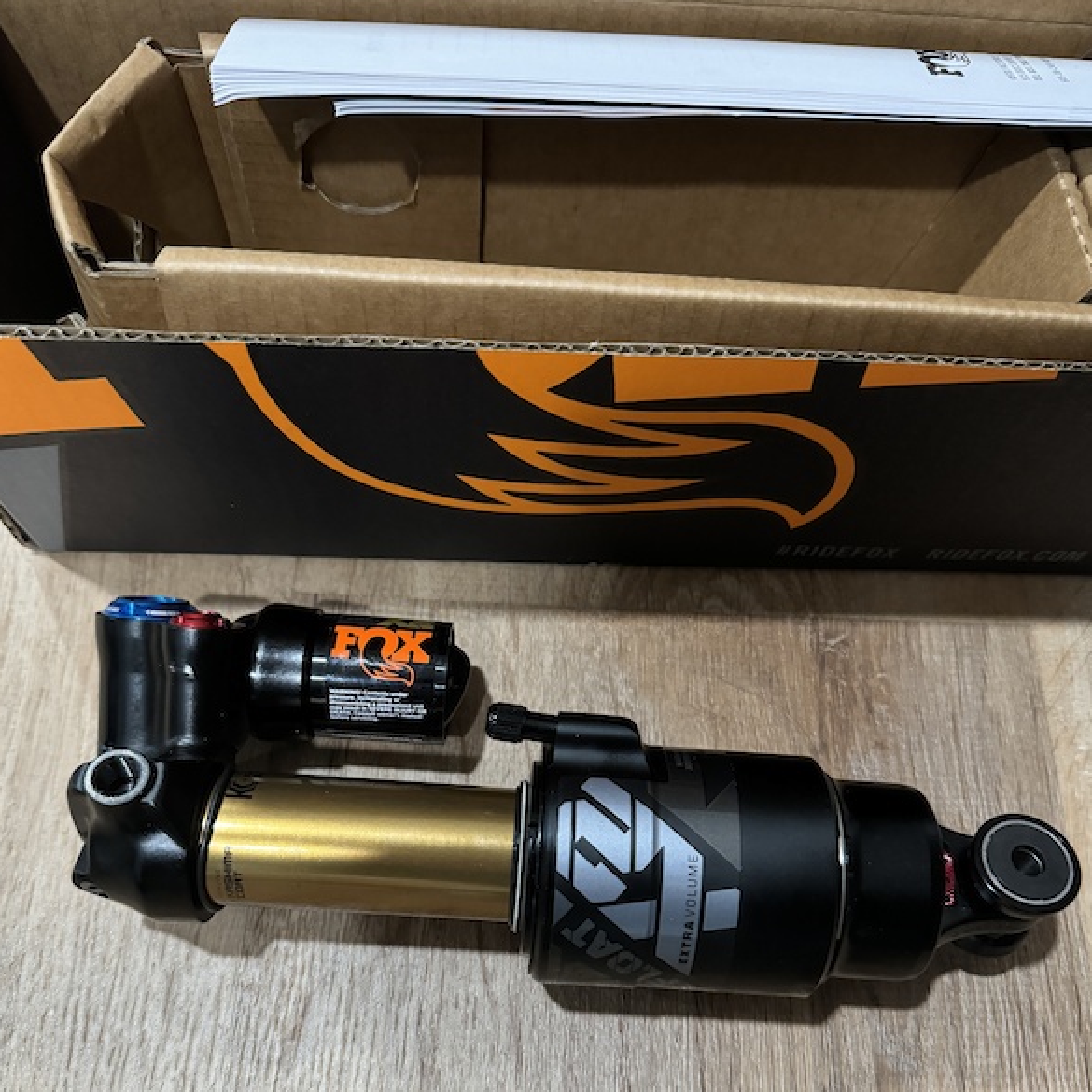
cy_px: 685
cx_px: 551
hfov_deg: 55.6
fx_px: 1035
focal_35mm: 29
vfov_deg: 55.0
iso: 800
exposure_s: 1/60
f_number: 1.78
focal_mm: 6.86
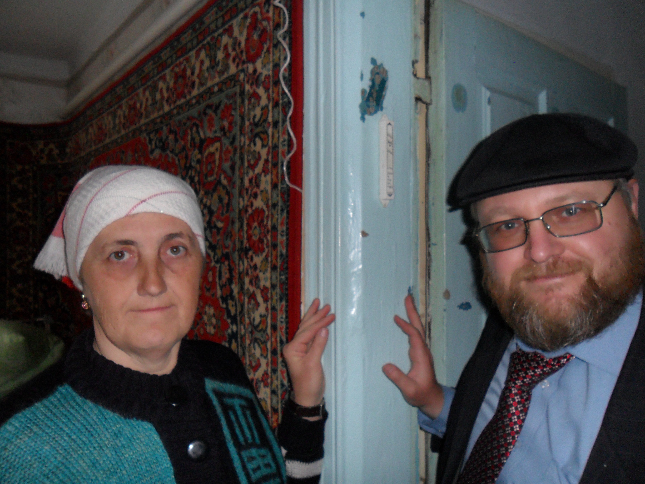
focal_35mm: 27
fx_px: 503
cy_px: 242
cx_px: 322
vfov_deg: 51.4
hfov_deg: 65.3
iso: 120
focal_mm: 4.9
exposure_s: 1/45
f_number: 8.9
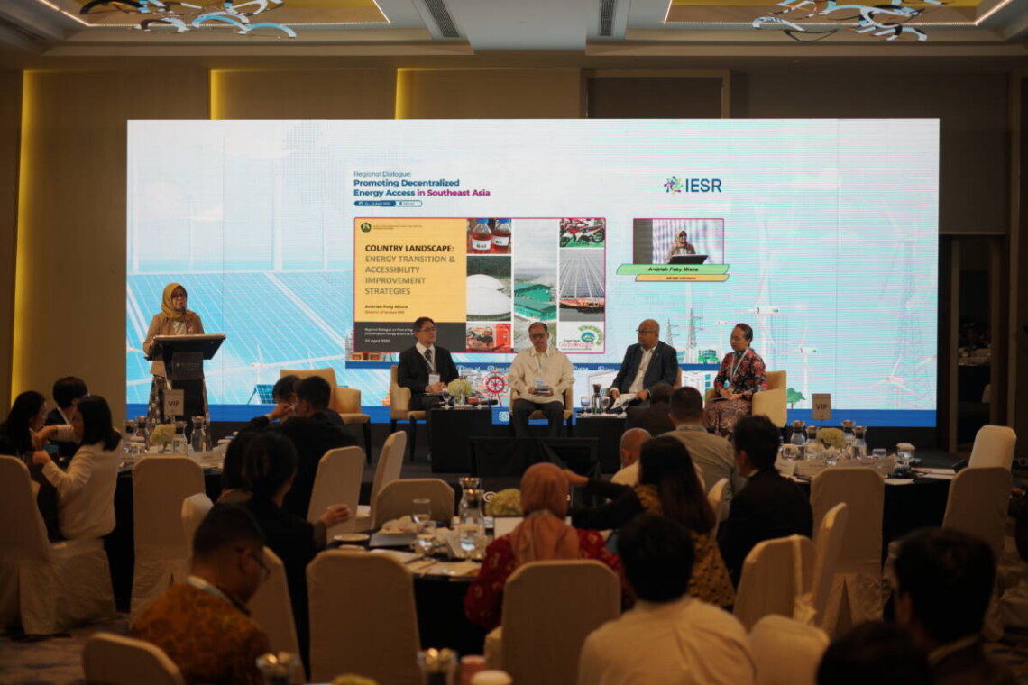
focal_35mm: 50
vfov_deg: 27.0
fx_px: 1428
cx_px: 514
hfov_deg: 39.6
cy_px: 342
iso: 100
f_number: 2.2
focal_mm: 50
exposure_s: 1/125
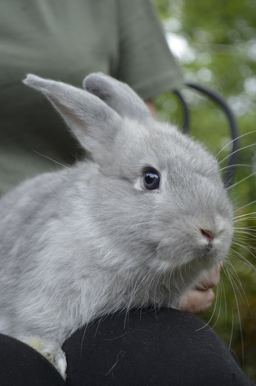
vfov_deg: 27.0
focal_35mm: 75
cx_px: 128
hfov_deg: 18.1
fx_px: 804
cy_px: 193
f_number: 5.6
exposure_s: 1/125
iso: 200
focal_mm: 50
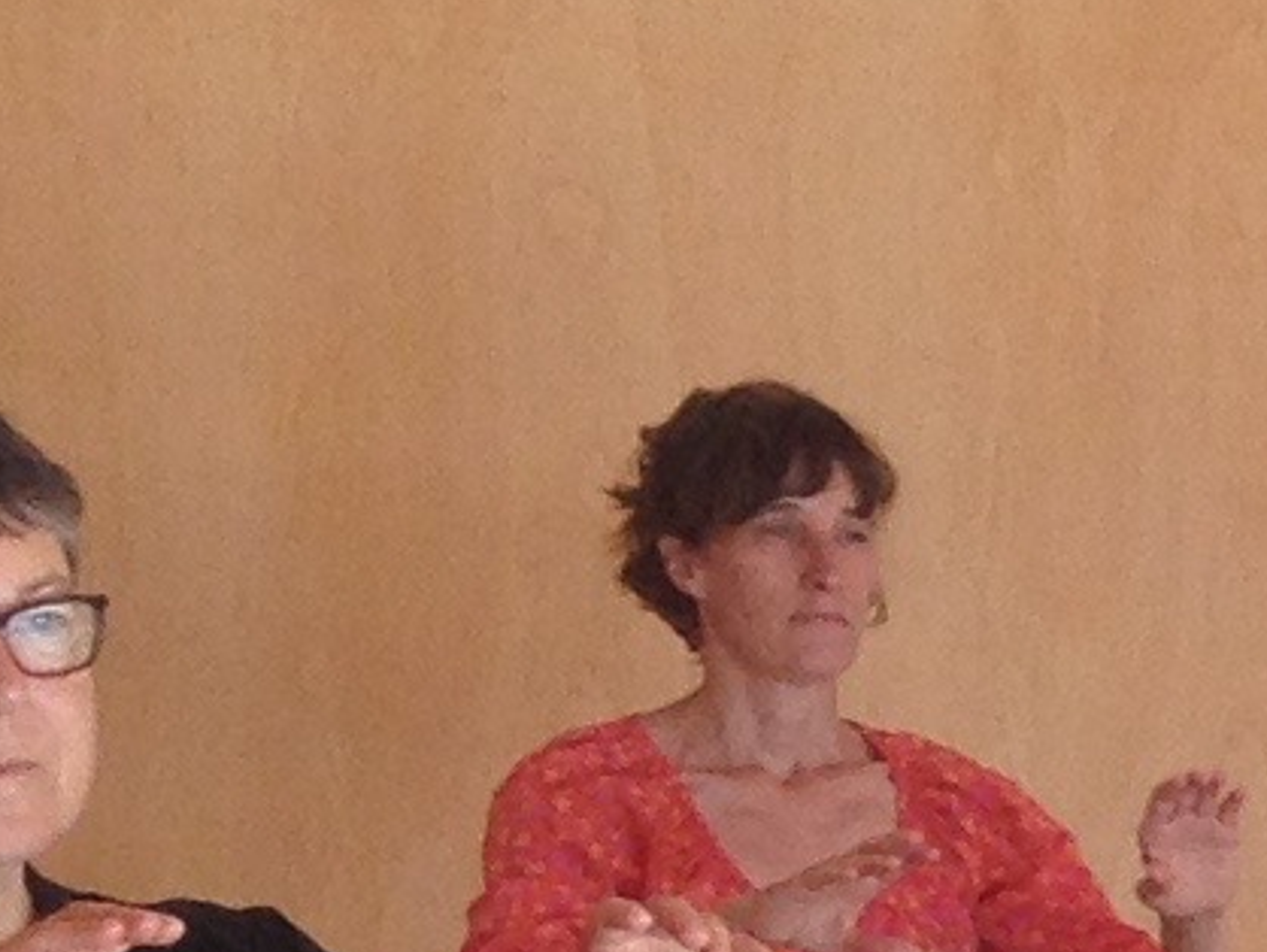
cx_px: 3443
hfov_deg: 6.7
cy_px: 1749
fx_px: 9998
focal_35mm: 273
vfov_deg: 5.4
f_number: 2.4
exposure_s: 1/120
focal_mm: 4.28
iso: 50
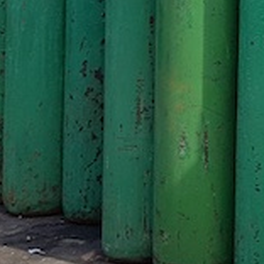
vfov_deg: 14.3
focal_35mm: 118
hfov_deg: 12.5
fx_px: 1018
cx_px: 577
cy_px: -64
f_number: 1.7
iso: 40
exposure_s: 1/1072
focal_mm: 4.2
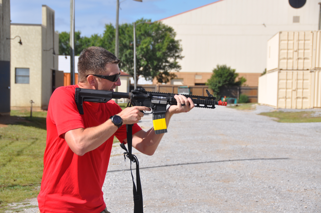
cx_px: 160
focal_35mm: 93
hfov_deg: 21.9
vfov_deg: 14.7
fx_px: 828
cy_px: 106
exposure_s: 1/800
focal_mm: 62
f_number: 7.1
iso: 200
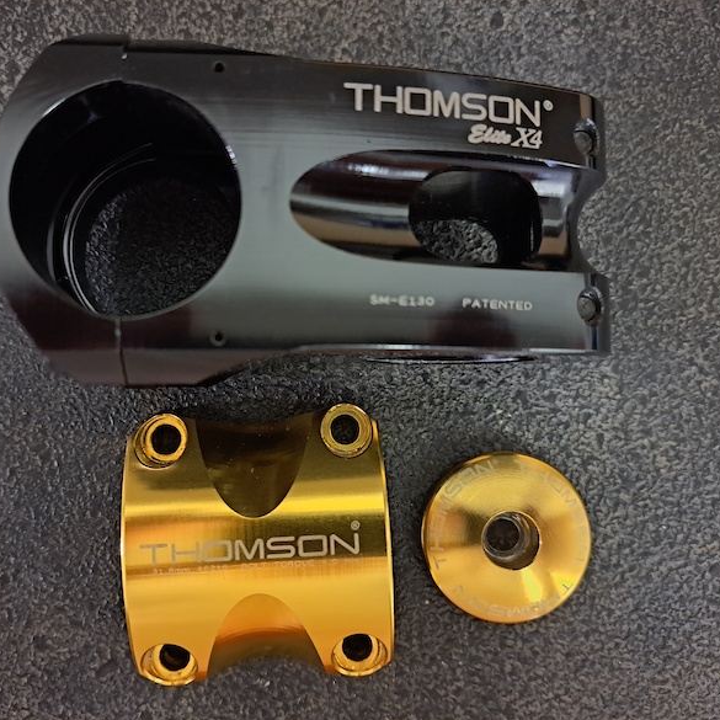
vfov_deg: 55.6
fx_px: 682
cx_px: 304
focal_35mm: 29
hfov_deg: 55.4
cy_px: 364
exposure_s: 1/20
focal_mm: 5.23
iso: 800
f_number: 1.8
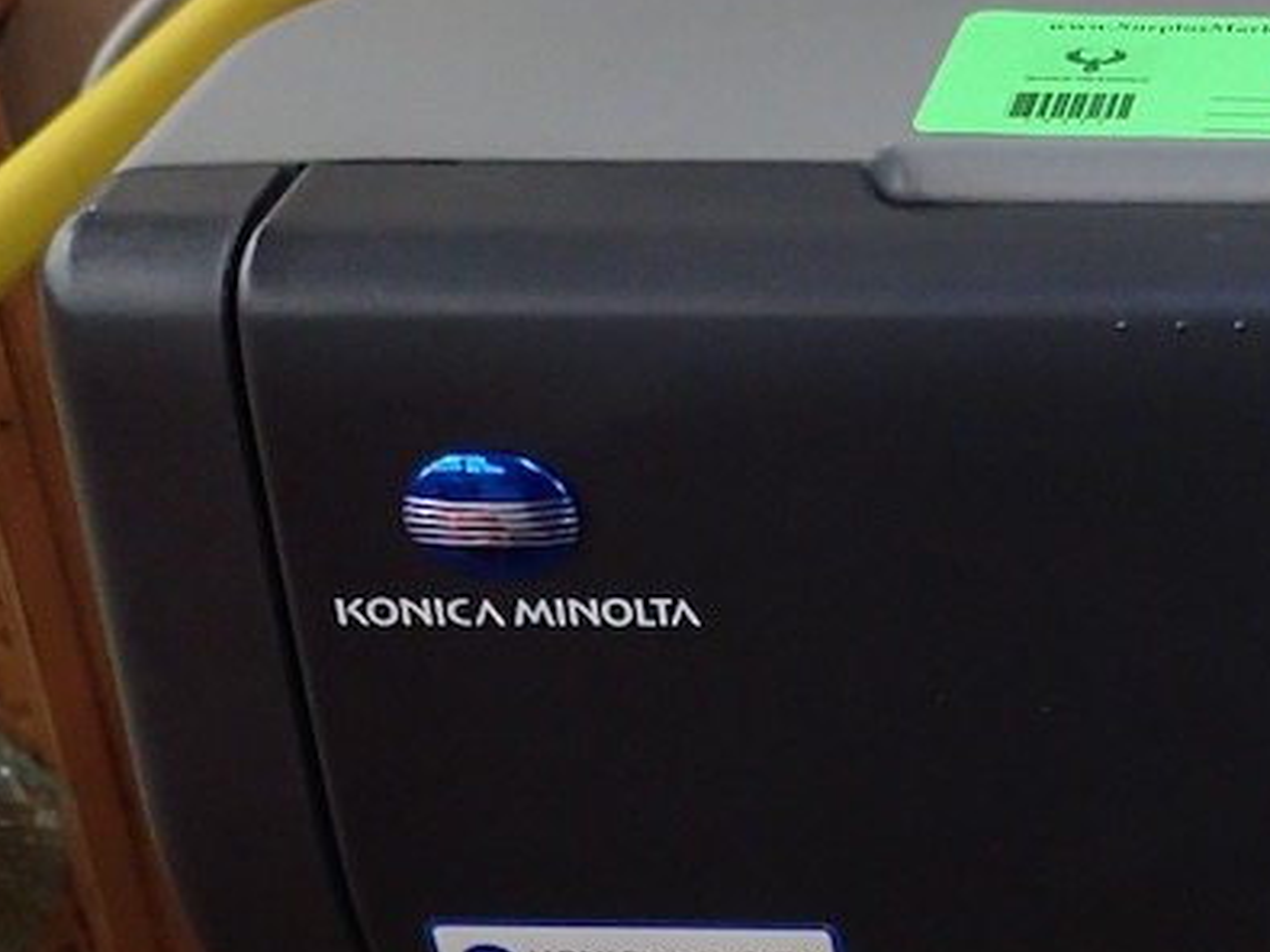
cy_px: 142
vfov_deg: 18.0
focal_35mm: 81
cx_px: 1775
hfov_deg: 21.2
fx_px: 2971
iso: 200
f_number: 2
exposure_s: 1/30
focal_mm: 4.5
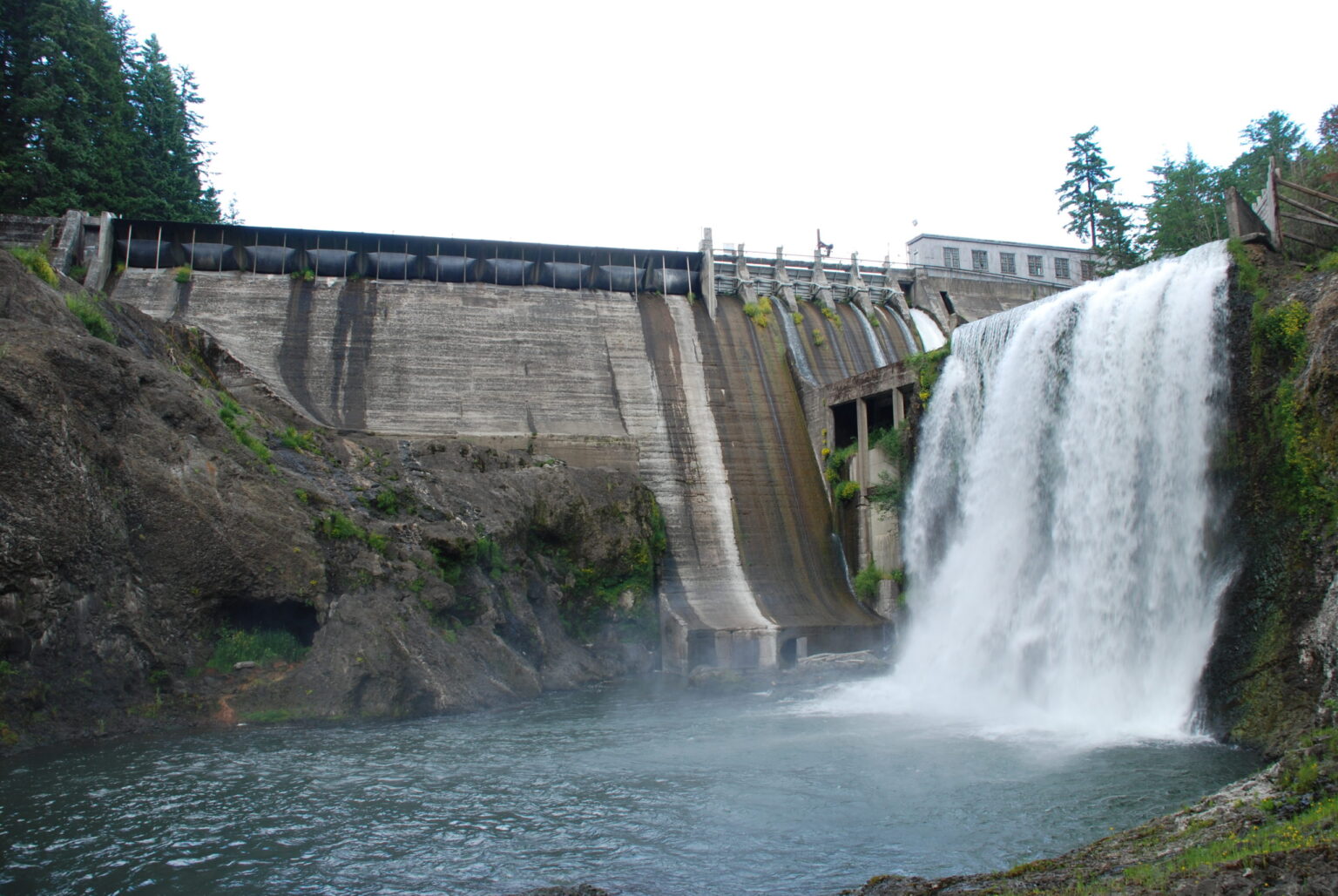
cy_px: 448
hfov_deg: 67.3
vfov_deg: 48.0
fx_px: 1005
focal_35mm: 27
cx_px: 669
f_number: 5
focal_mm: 18
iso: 160
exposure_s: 1/60
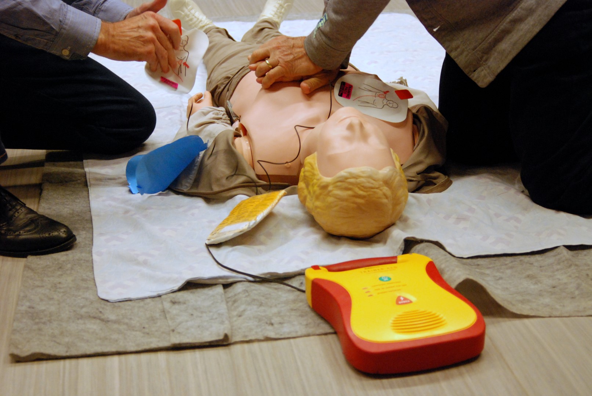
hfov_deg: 30.5
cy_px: 198
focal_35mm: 66
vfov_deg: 20.7
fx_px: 1087
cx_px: 296
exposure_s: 1/80
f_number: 4.5
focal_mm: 44
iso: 1600
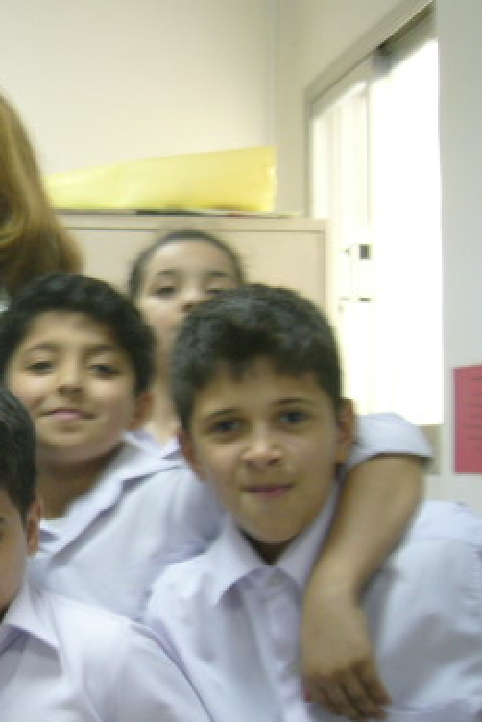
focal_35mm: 62
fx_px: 1244
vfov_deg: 32.3
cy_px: 396
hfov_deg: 20.7
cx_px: -69
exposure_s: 1/8
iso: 50
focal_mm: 5.8
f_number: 2.8
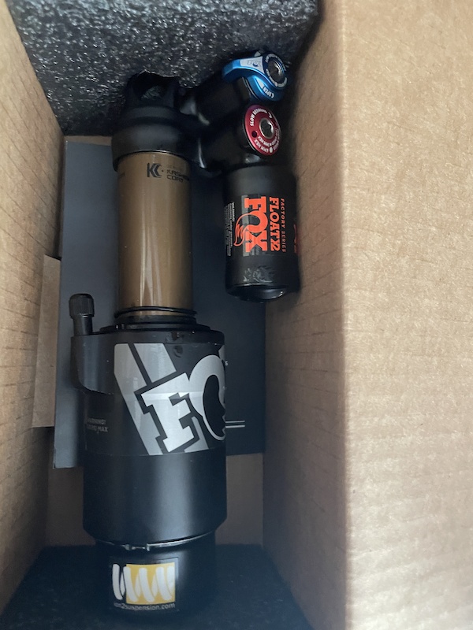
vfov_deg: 67.3
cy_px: 315
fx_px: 474
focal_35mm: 26
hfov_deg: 53.1
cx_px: 236
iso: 640
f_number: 1.6
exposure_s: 1/32
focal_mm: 4.2
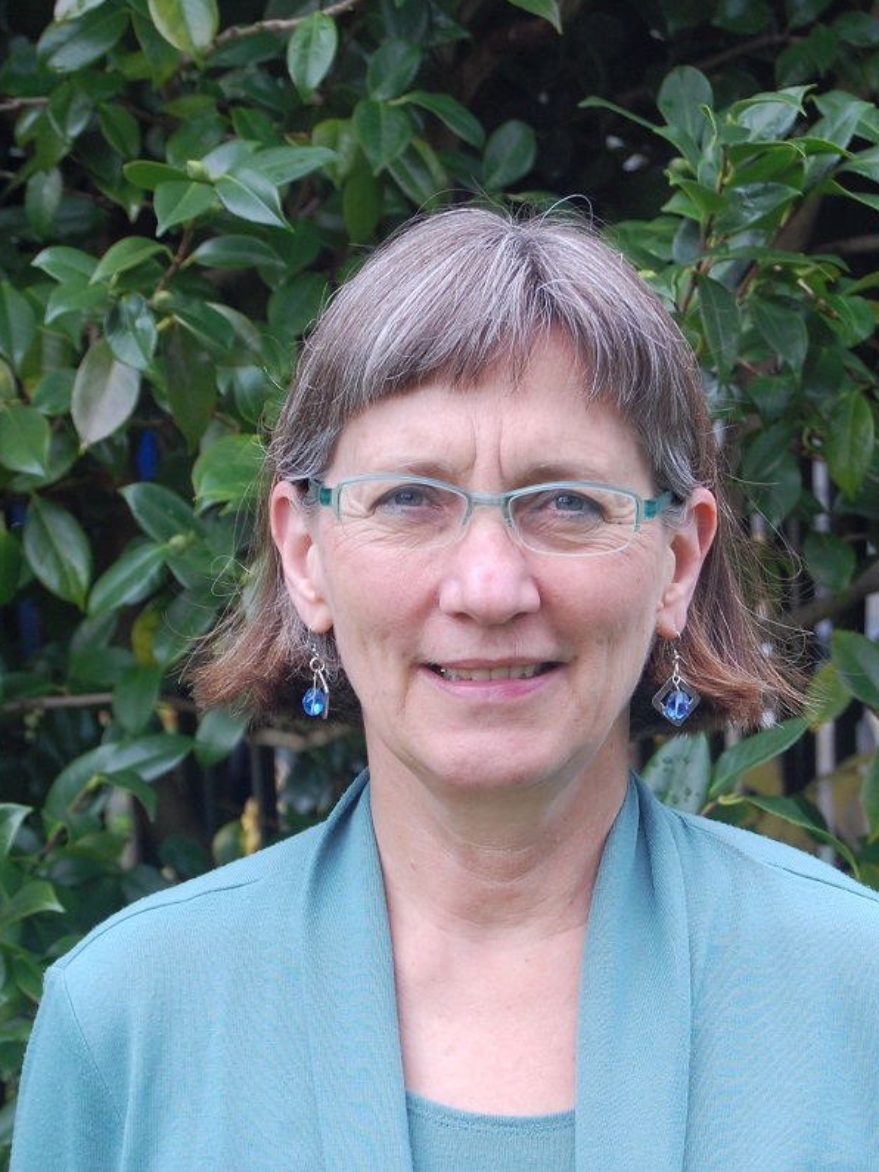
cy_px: 585
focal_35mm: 120
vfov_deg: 16.4
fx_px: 4051
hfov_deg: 12.4
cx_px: 501
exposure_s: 1/30
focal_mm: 55
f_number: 5.6
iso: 500
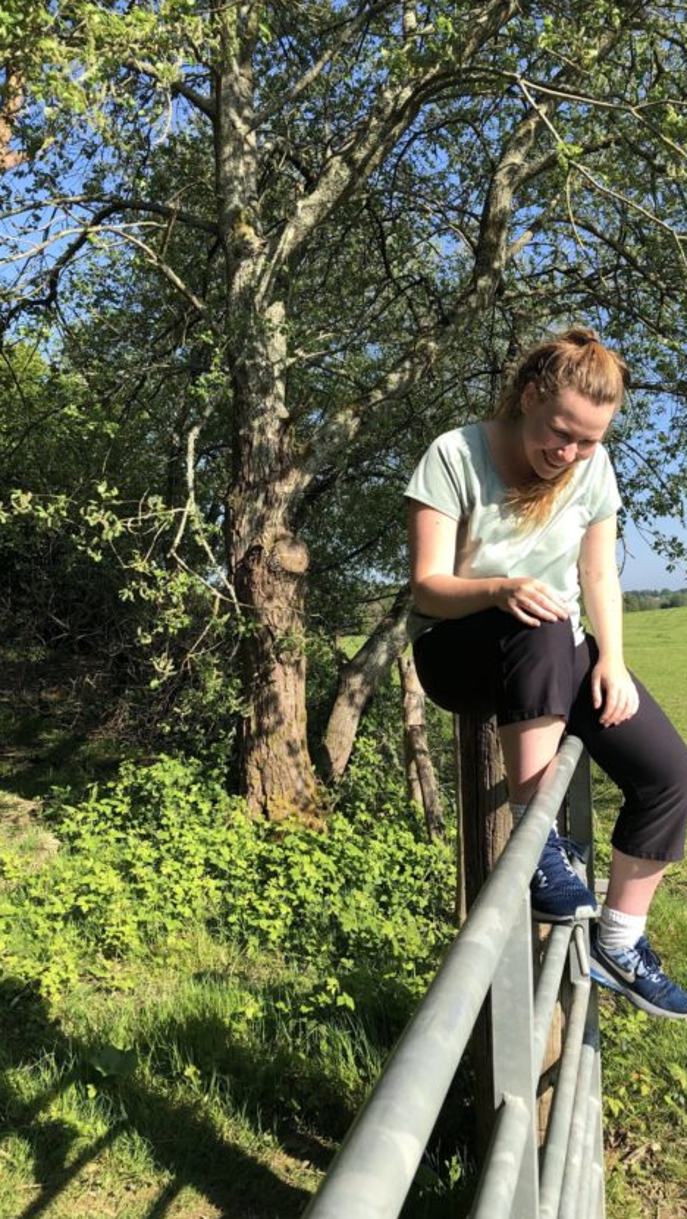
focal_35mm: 31
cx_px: 431
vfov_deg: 62.6
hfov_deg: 37.6
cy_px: 602
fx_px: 1003
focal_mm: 3.99
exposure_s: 1/960
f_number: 1.8
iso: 20
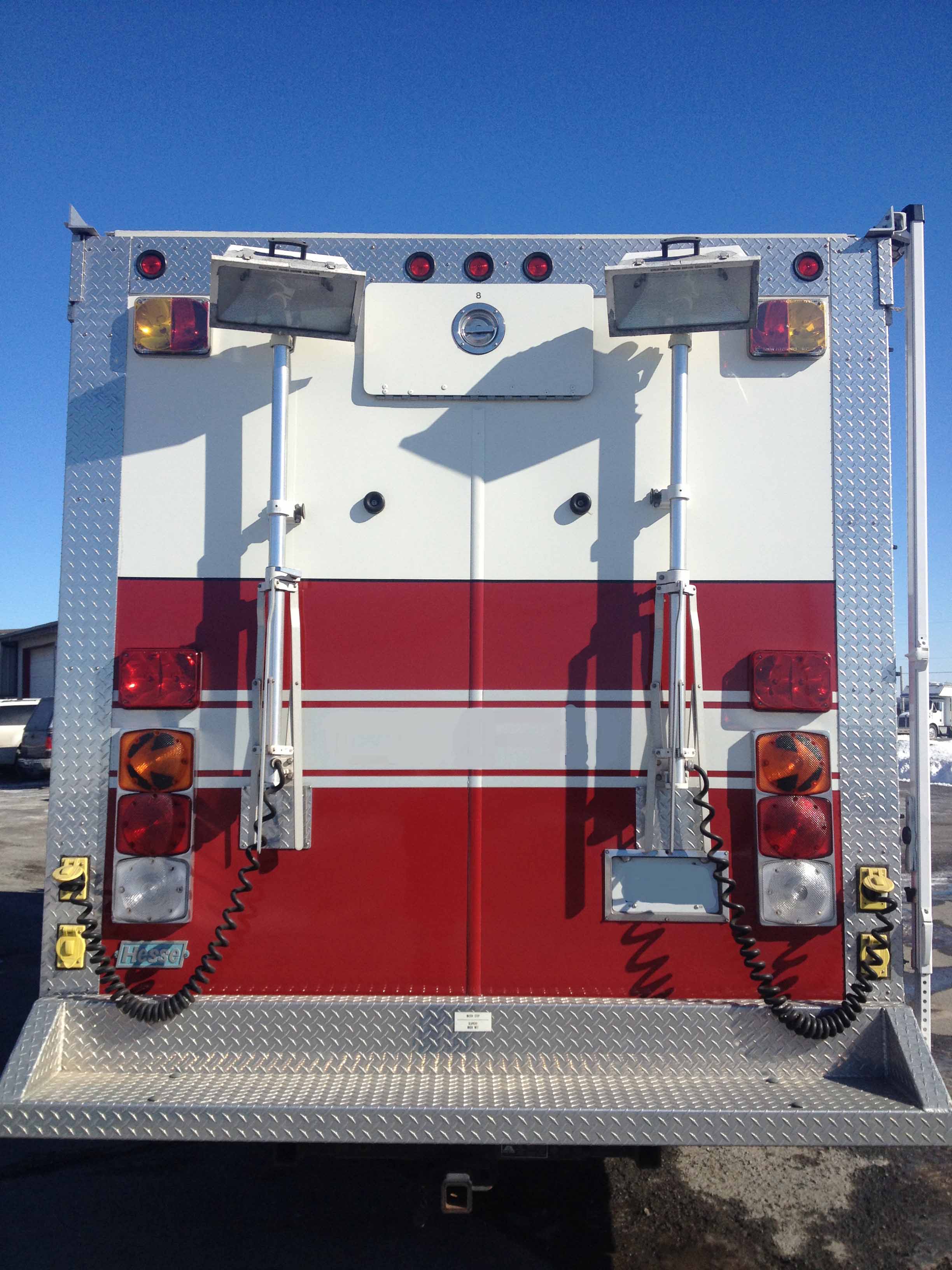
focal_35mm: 35
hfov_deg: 40.7
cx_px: 476
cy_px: 635
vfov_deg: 52.6
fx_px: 1283
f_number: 2.4
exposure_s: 1/2762
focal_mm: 4.28
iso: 64
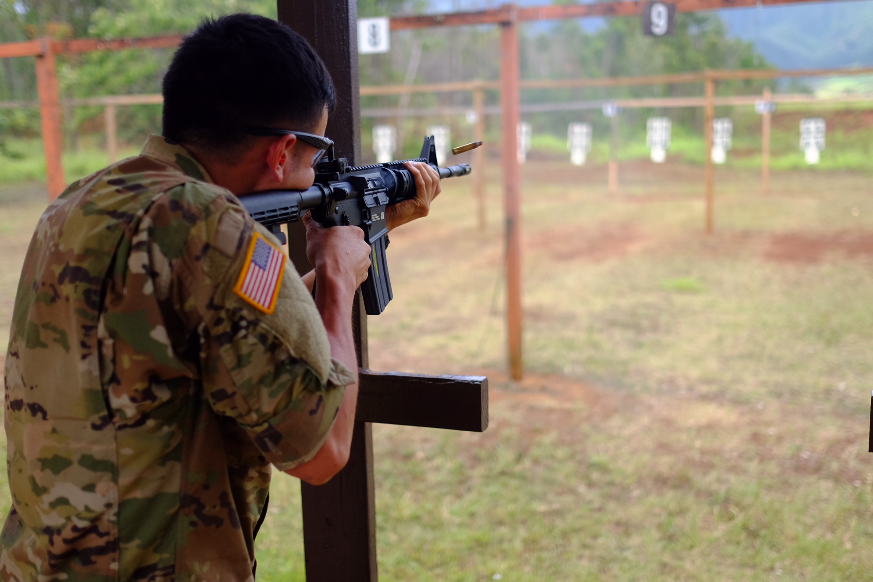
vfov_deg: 31.2
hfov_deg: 45.4
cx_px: 438
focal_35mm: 43
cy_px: 315
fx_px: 1043
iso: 200
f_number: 1.4
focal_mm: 23
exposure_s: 1/2000
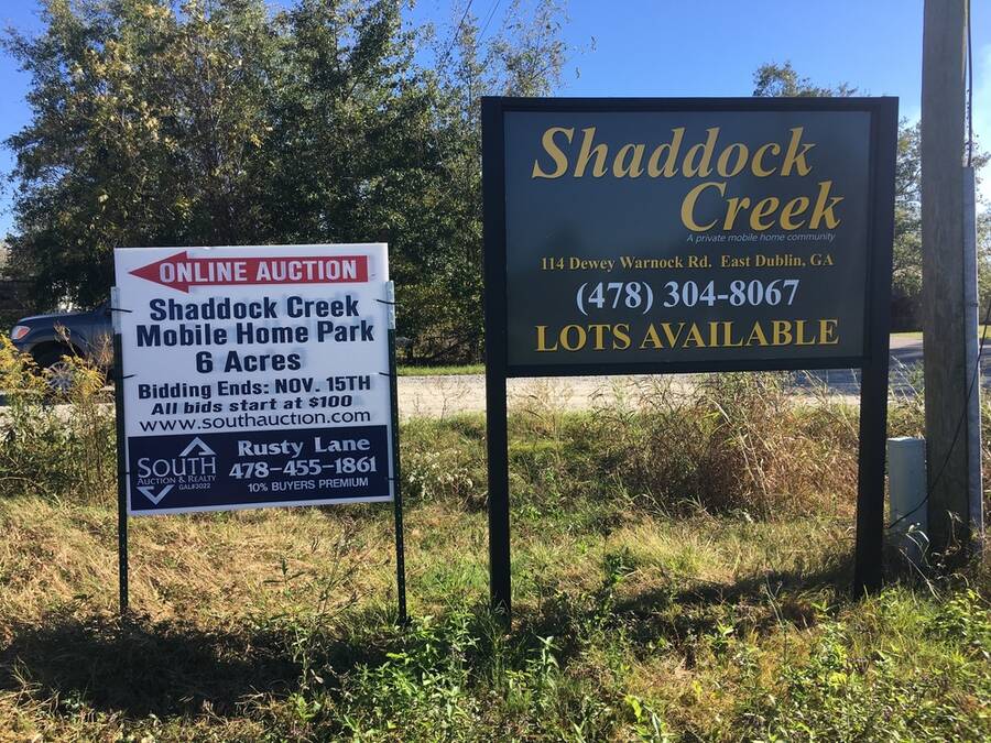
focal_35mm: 29
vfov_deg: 48.2
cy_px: 372
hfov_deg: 61.7
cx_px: 496
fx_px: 830
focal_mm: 4.15
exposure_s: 1/746
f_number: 2.2
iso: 25
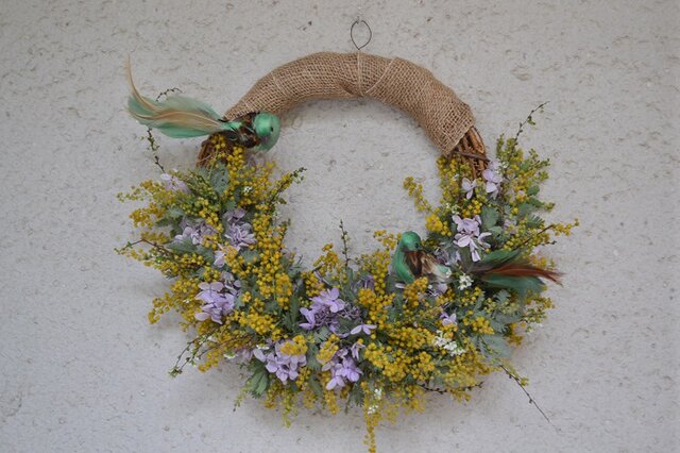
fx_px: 850
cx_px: 340
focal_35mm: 45
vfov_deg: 29.8
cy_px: 226
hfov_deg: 43.6
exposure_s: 1/25
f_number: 4.5
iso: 400
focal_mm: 30
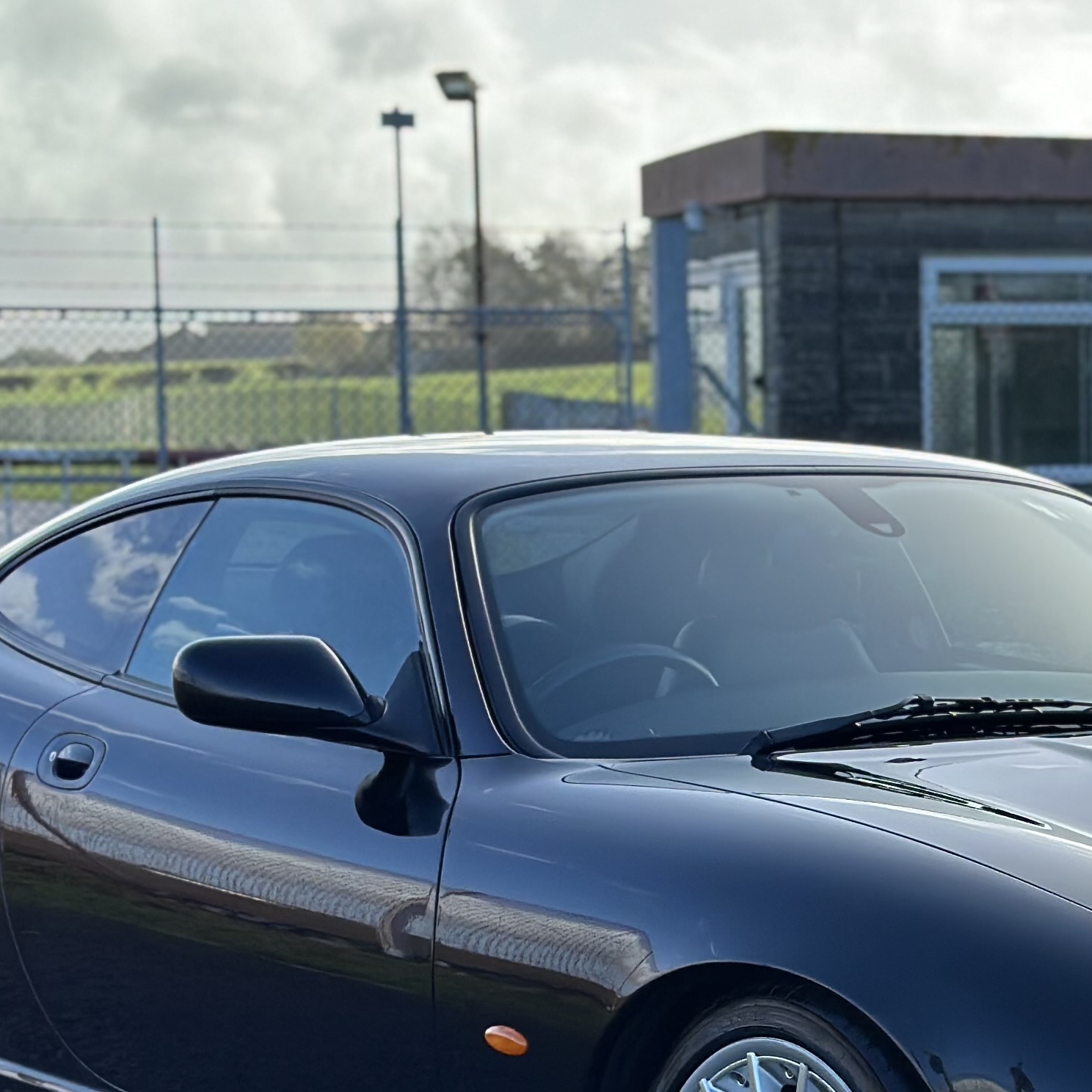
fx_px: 4104
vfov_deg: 15.1
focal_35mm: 115
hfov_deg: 14.9
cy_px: 825
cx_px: 1063
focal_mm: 6.86
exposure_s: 1/2890
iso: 80
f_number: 1.78
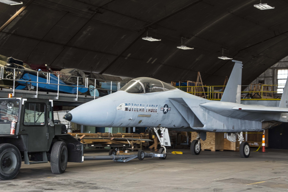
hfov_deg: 28.4
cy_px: 102
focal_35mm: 71
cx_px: 141
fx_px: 568
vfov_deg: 19.2
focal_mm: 55
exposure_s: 1/25
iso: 1000
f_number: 8
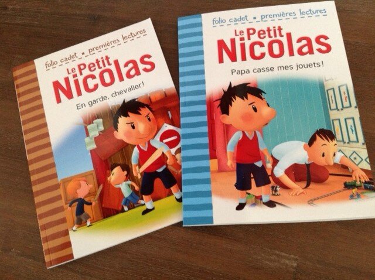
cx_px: 188
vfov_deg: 40.6
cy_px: 140
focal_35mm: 35
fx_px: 379
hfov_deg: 52.7
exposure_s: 1/15
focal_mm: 4.28
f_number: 2.4
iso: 250
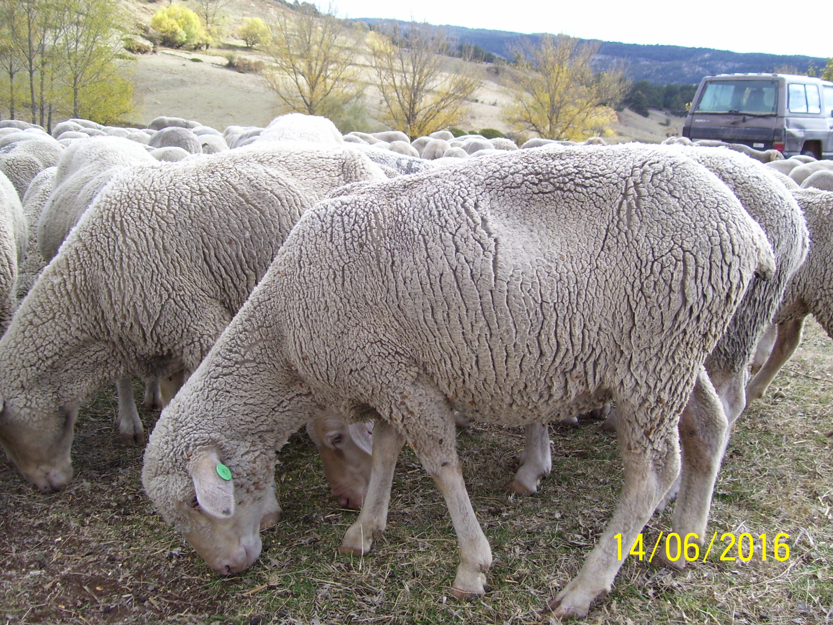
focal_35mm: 36
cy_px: 312
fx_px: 866
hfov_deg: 51.4
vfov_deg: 39.7
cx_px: 416
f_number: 2.7
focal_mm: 6
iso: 80
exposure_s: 1/350
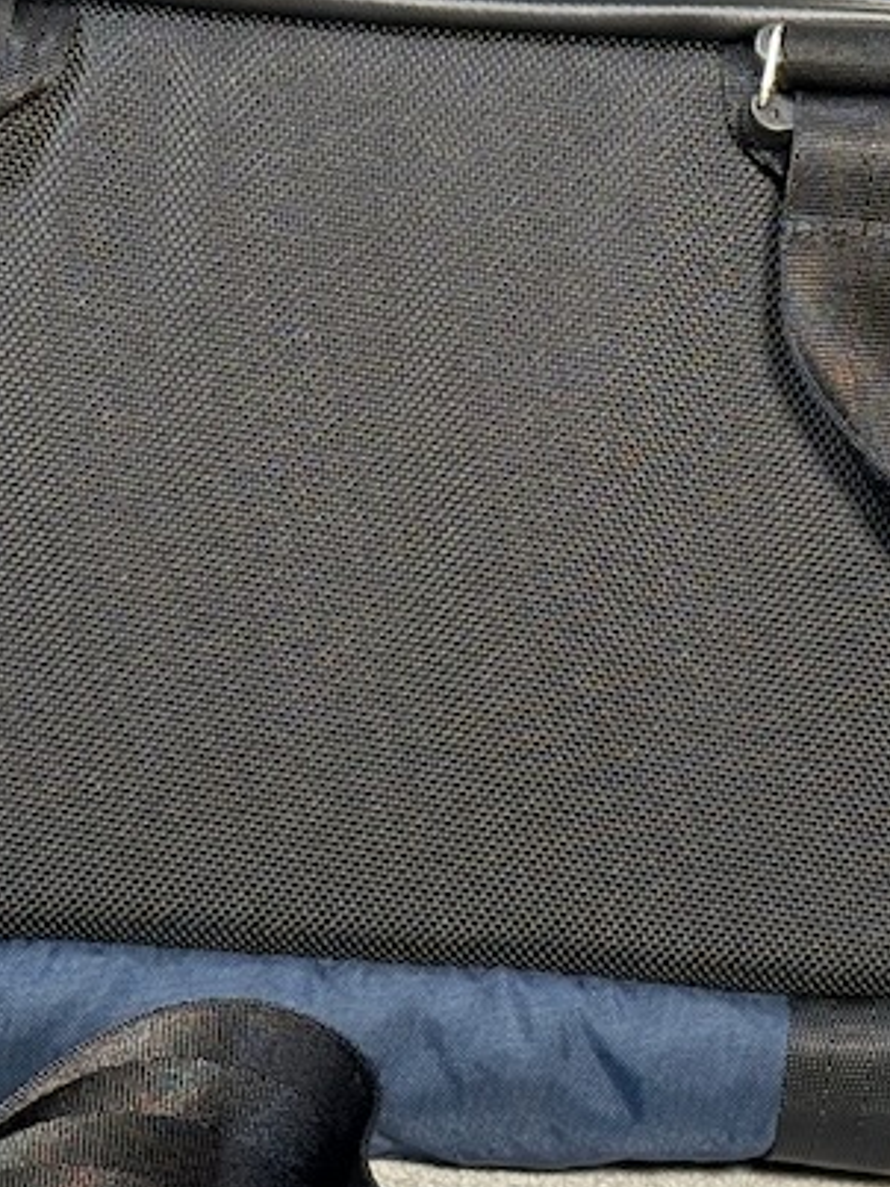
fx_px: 4184
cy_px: 336
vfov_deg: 16.1
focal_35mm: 122
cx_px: 645
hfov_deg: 12.1
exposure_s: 1/98
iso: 200
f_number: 1.78
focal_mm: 6.76
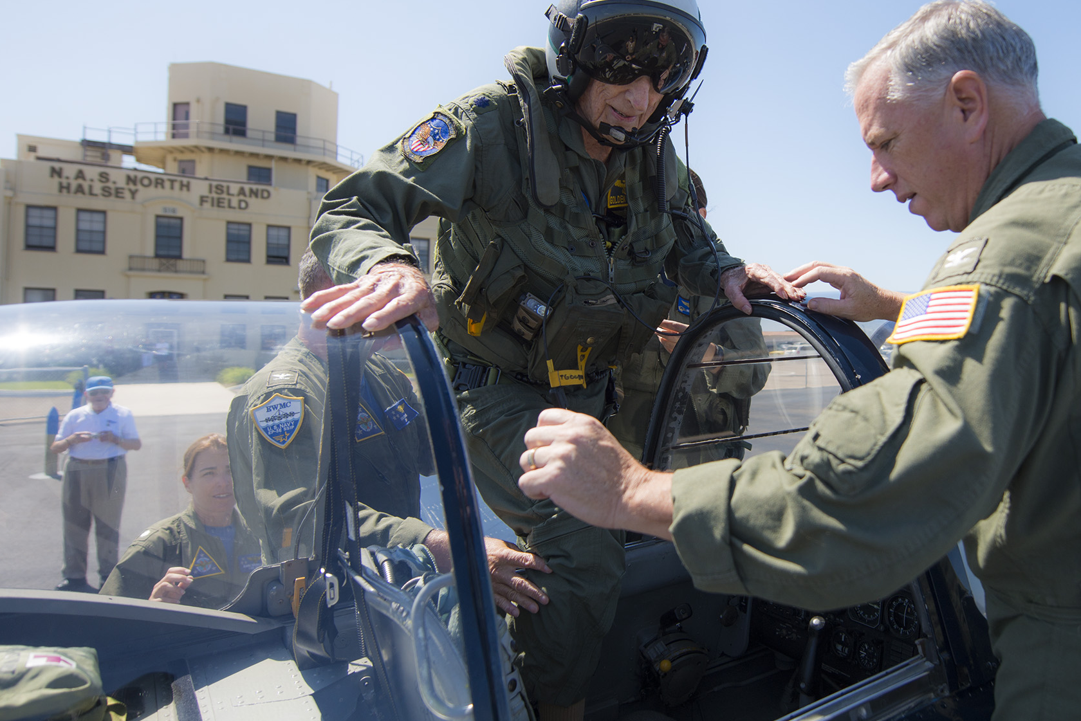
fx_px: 751
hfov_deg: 69.7
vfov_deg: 51.2
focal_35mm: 25
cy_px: 322
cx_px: 708
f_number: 2.8
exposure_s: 1/2000
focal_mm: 14
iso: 100
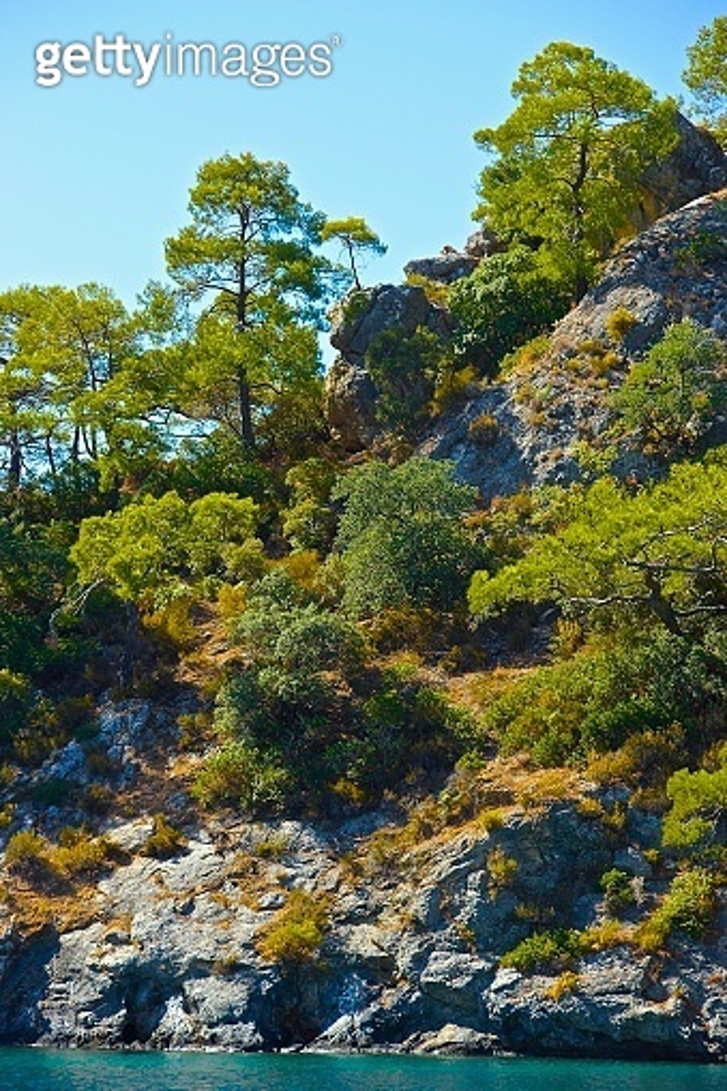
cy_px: 546
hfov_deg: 13.0
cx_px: 364
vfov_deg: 19.5
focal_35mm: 105
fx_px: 3183
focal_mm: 70
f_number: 6.3
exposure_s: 1/250
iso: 100
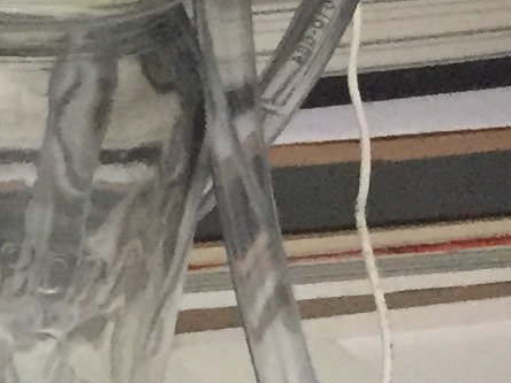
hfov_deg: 8.2
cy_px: 204
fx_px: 3144
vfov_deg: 7.0
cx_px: -903
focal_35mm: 213
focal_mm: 4.15
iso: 250
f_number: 2.2
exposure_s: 1/30
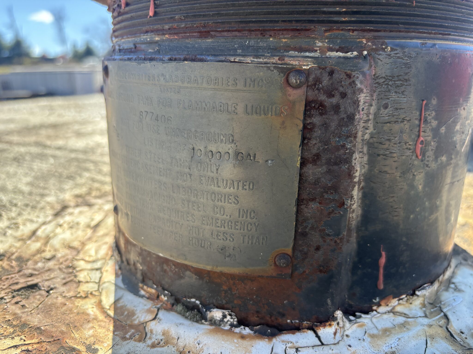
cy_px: 177
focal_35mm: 26
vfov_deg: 53.1
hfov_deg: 67.3
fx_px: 355
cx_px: 236
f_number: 1.6
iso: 50
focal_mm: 5.96
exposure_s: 1/792
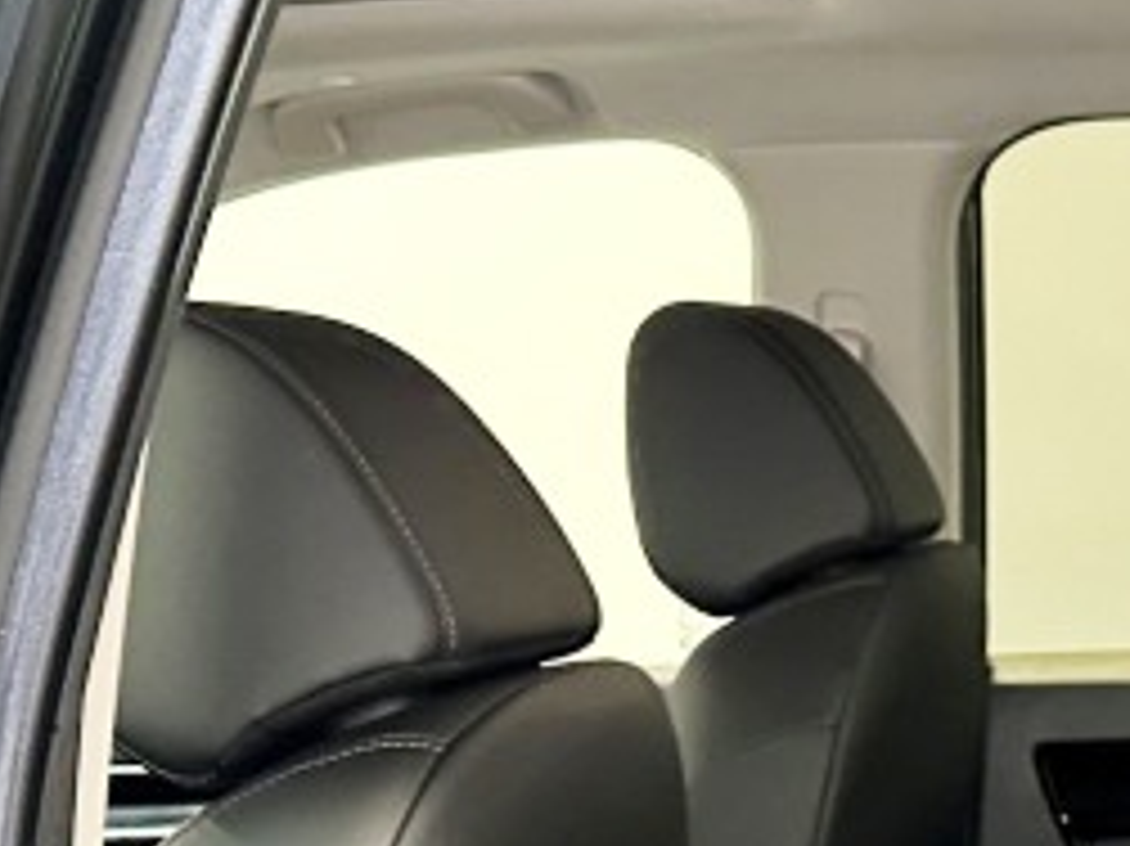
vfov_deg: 14.0
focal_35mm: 98
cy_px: 1336
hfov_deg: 19.3
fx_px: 3198
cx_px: 1216
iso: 1000
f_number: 1.78
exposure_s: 1/30
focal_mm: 6.86
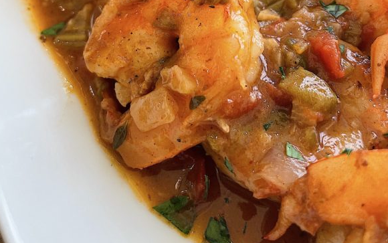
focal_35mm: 38
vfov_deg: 31.2
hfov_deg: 51.5
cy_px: 3
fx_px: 402
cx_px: 193
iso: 50
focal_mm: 4.2
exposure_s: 1/120
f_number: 1.6
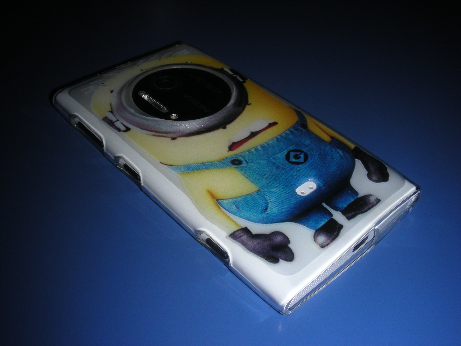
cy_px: 173
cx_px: 230
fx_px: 506
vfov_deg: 37.7
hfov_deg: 49.0
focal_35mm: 38
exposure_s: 1/60
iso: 50
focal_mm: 6.3
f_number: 13.6
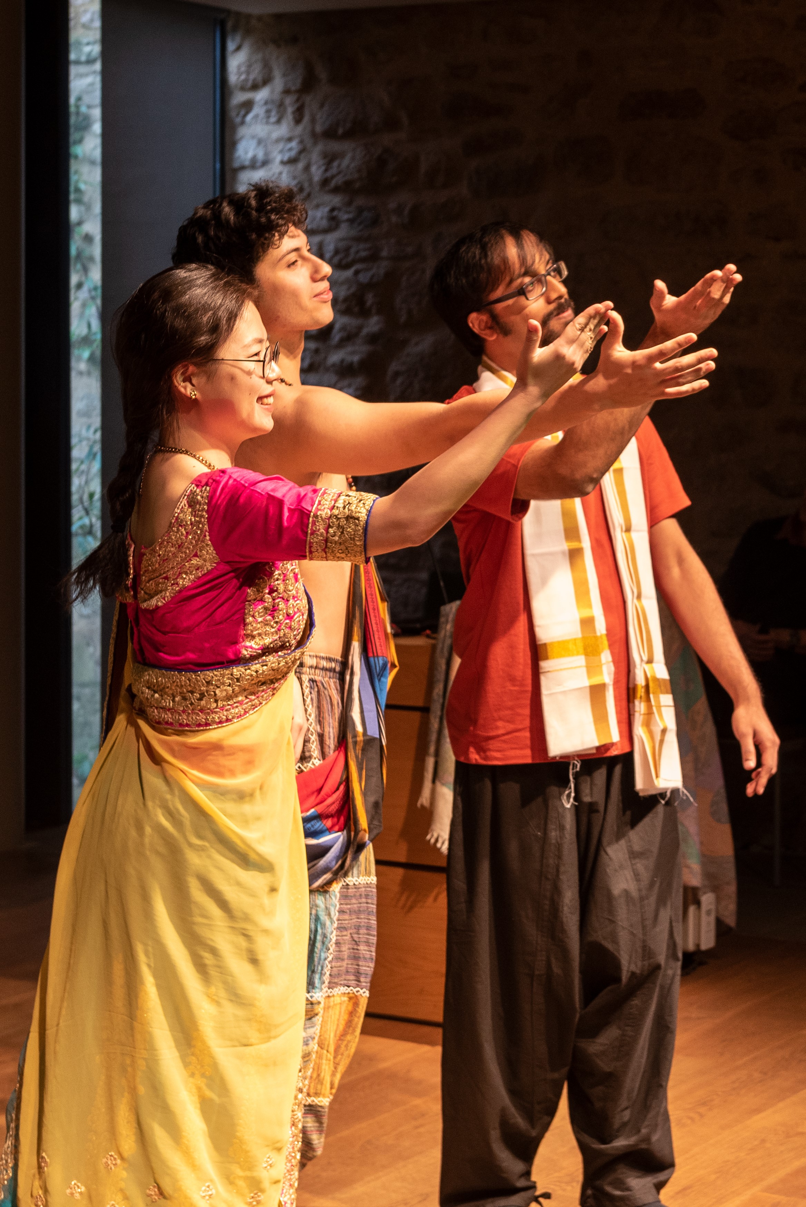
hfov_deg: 28.1
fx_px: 1610
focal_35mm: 48
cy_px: 604
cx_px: 403
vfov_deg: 41.1
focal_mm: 48
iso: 800
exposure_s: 1/50
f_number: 5
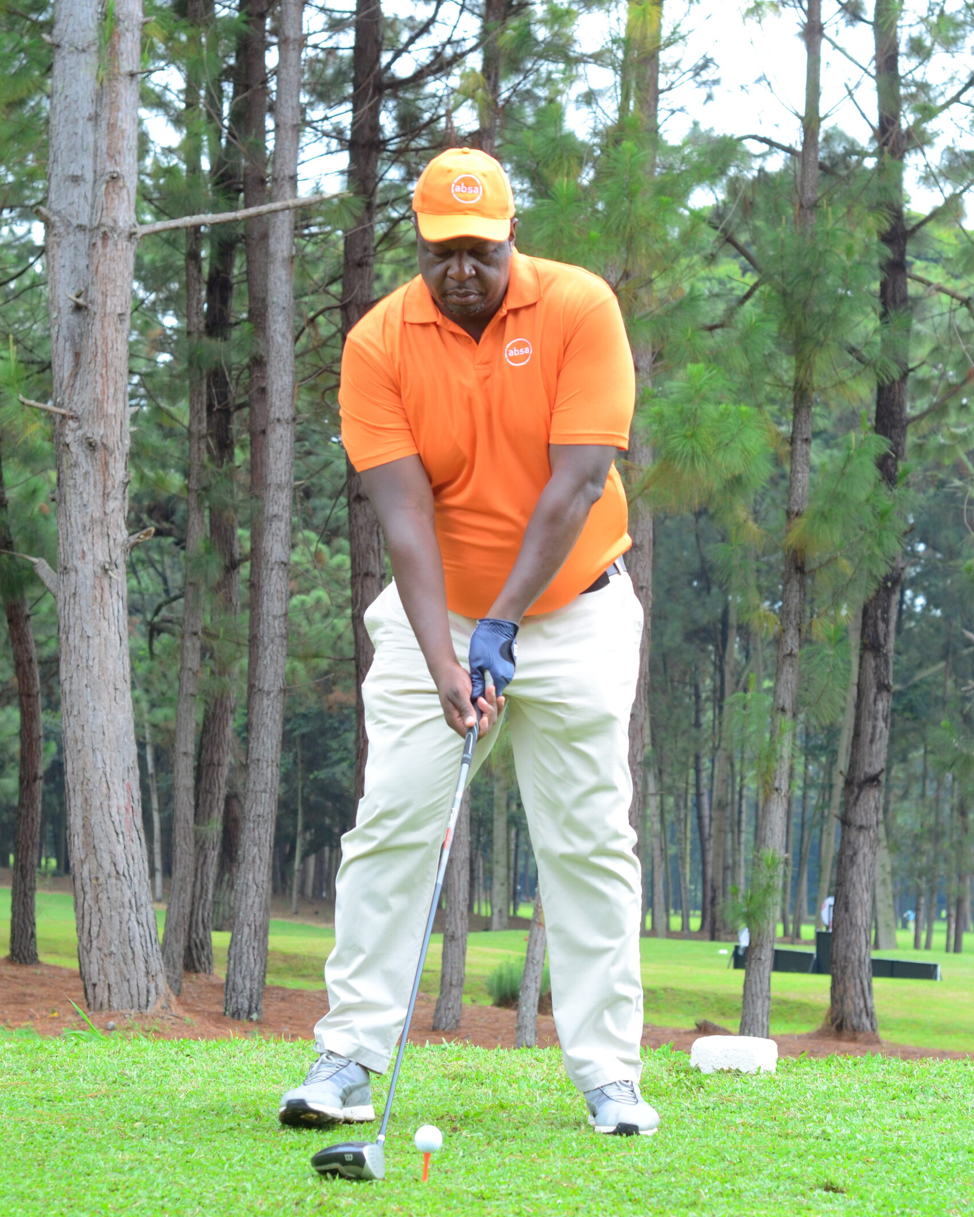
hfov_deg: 18.1
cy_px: 599
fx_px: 3063
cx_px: 487
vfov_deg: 22.5
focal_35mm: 85
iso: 500
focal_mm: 50
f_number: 4.5
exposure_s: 1/160
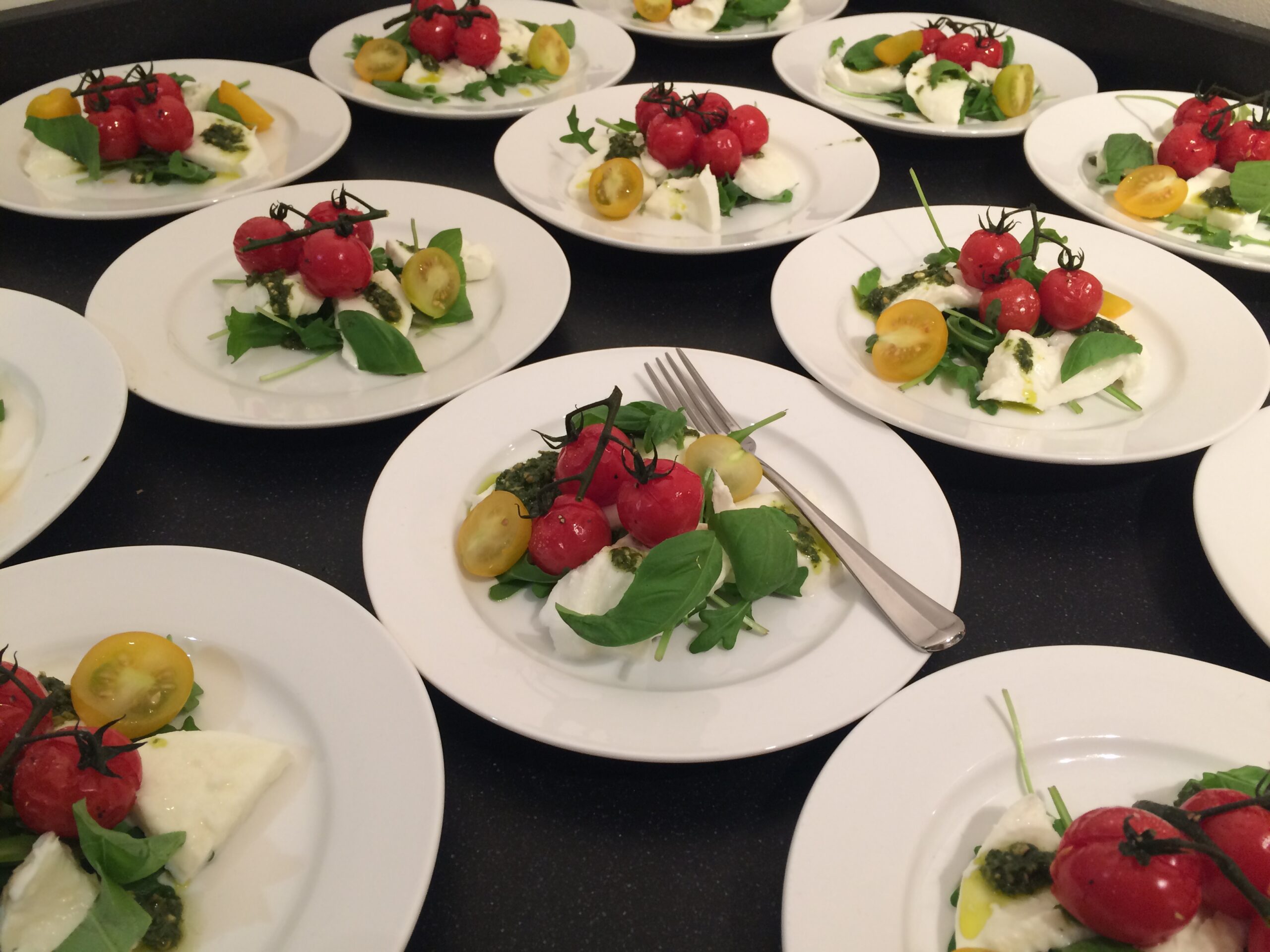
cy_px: 476
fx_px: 1064
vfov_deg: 48.2
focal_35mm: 29
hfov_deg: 61.7
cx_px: 635
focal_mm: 4.15
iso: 100
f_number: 2.2
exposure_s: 1/33
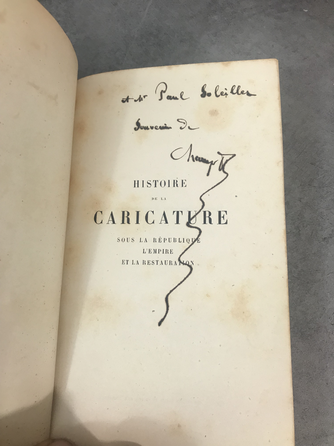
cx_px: 167
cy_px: 223
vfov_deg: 63.4
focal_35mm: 28
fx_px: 360
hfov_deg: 49.7
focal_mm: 3.99
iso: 32
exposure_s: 1/33
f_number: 1.8
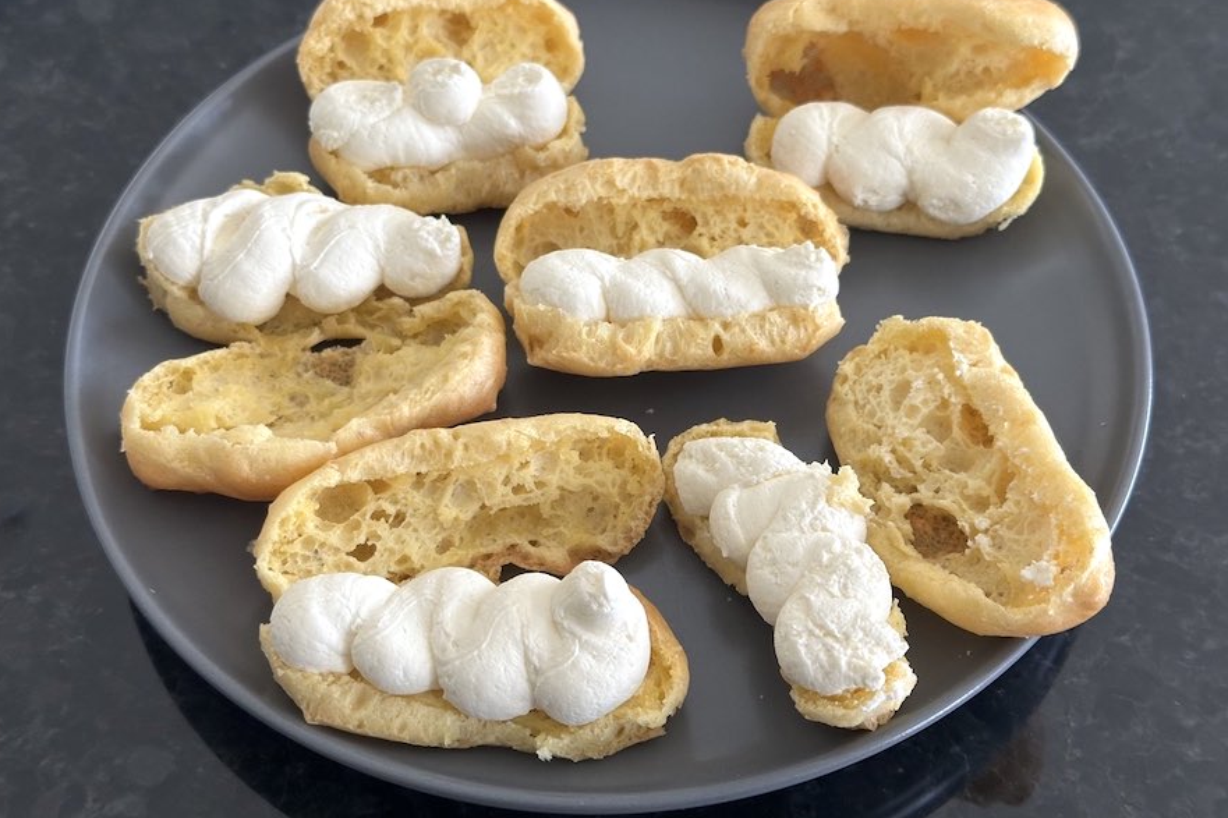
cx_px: 620
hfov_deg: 38.9
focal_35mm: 51
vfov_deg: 26.5
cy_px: 363
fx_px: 1739
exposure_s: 1/84
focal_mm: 6.86
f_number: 1.78
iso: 80
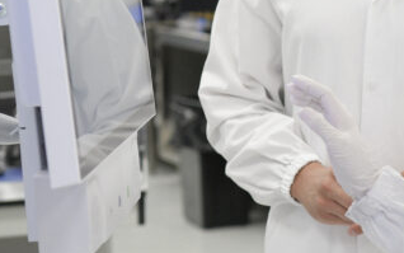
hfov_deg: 12.7
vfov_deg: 7.9
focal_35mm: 164
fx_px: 1806
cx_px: 321
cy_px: -41
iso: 1000
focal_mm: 50
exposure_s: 1/200
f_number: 4
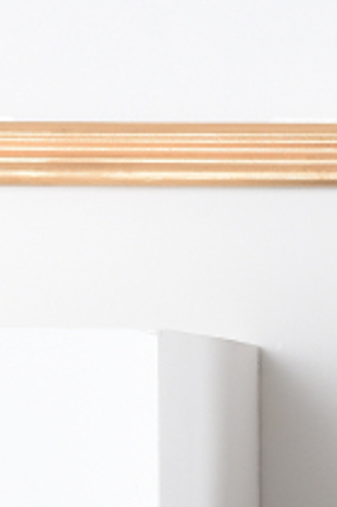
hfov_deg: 3.5
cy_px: 907
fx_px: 5429
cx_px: 802
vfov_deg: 5.3
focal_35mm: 386
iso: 100
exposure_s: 1/160
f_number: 8
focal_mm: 70
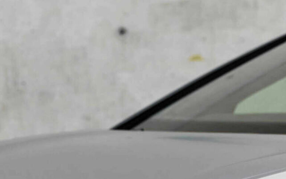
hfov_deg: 7.4
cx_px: 178
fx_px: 2198
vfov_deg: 4.7
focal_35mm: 282
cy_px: 30
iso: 640
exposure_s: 1/320
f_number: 2.8
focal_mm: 59
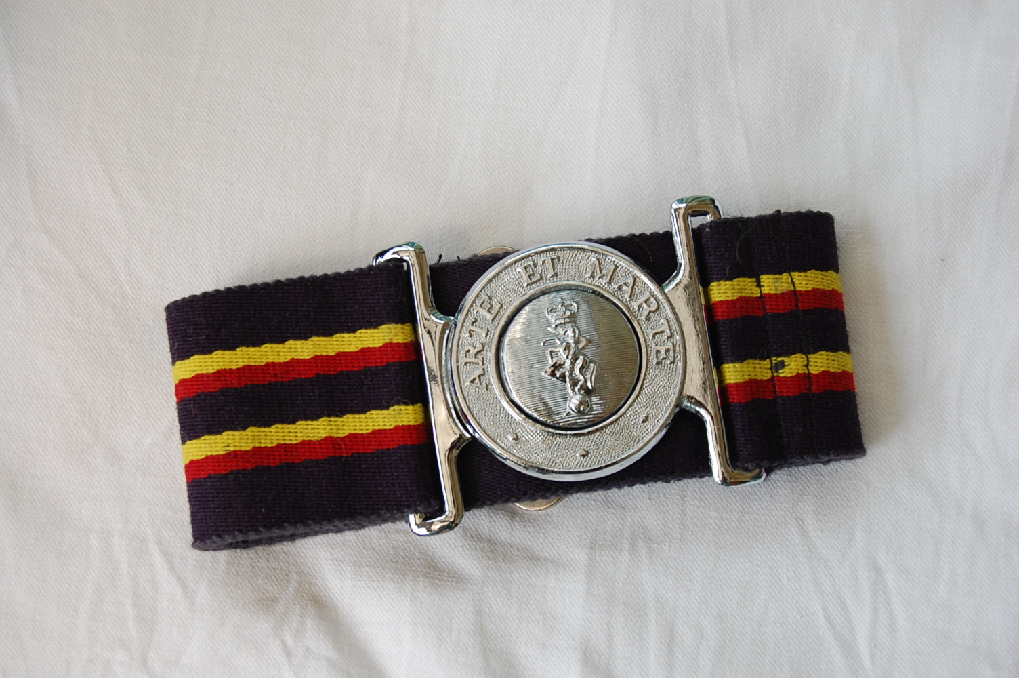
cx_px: 510
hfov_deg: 29.9
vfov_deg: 20.1
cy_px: 339
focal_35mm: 68
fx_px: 1909
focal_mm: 45
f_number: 8
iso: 200
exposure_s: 1/160
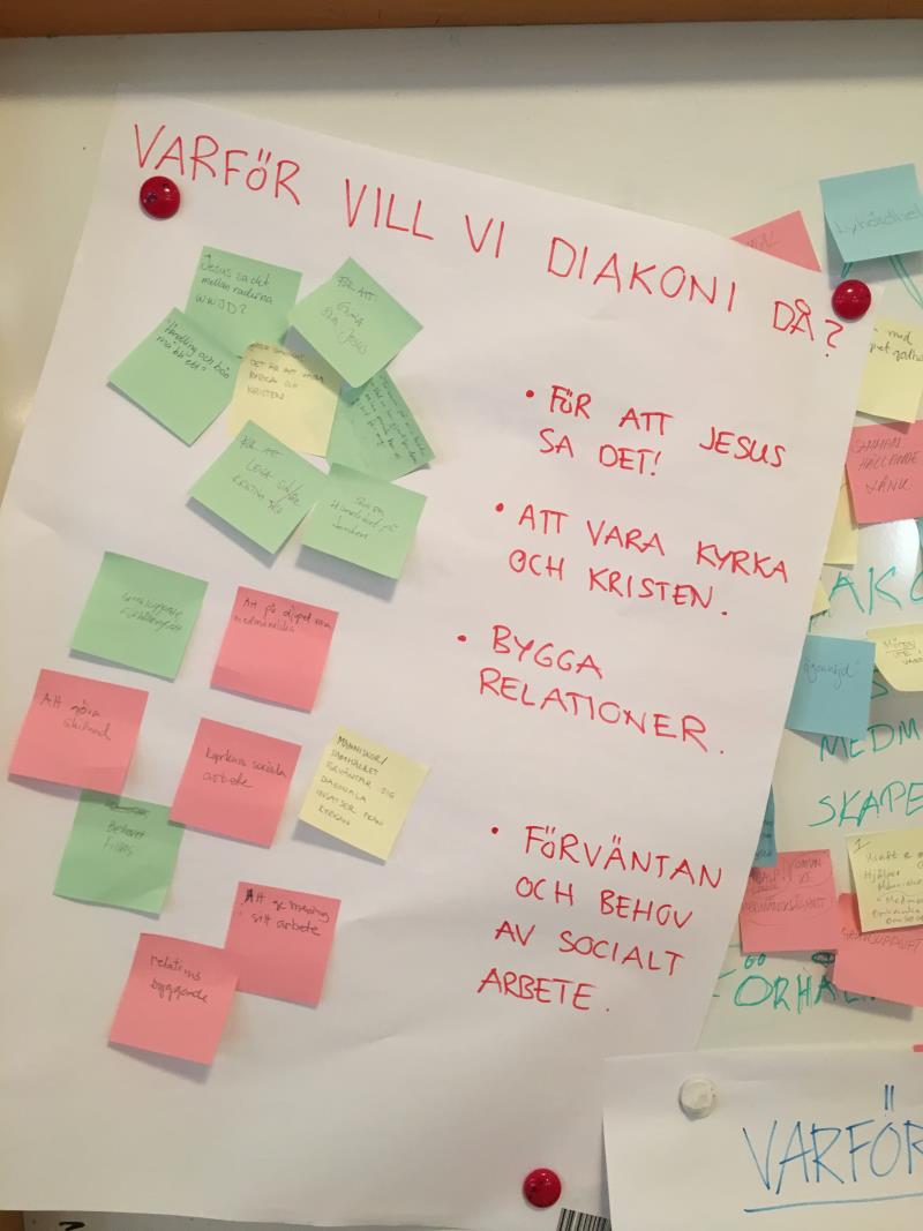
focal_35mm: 29
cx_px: 462
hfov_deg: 48.2
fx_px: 1031
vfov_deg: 61.7
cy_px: 616
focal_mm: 4.15
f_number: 2.2
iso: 100
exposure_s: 1/33
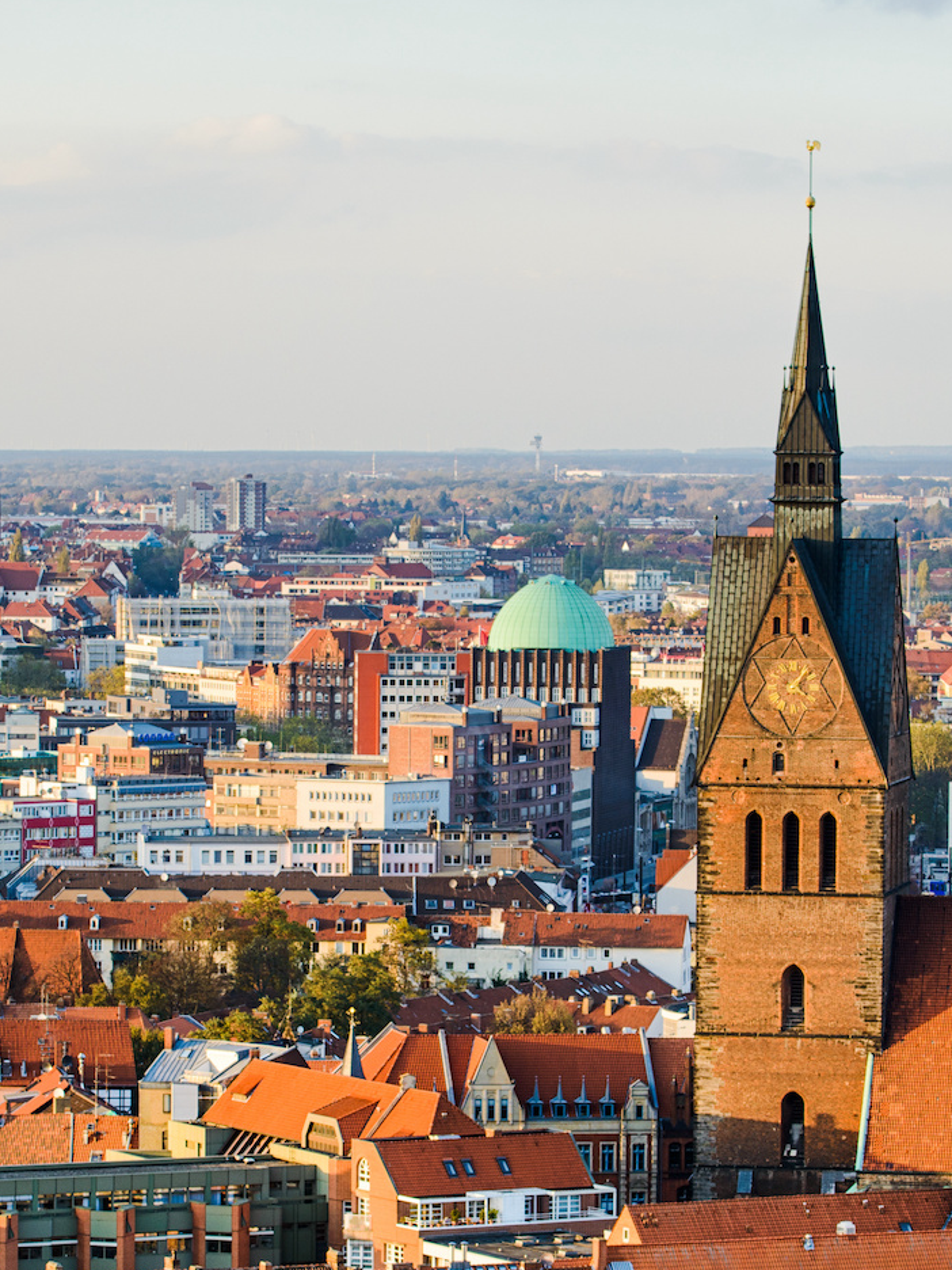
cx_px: 415
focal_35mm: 185
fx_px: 6784
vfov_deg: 10.7
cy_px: 798
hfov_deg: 8.0
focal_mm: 75
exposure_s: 1/60
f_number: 8
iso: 100
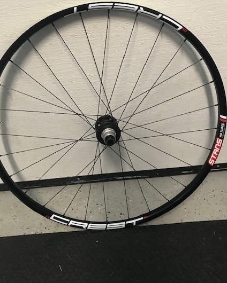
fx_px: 277
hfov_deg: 44.5
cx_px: 102
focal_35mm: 33
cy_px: 121
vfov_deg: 54.0
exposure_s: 1/11
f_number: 1.8
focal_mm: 3.99
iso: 100
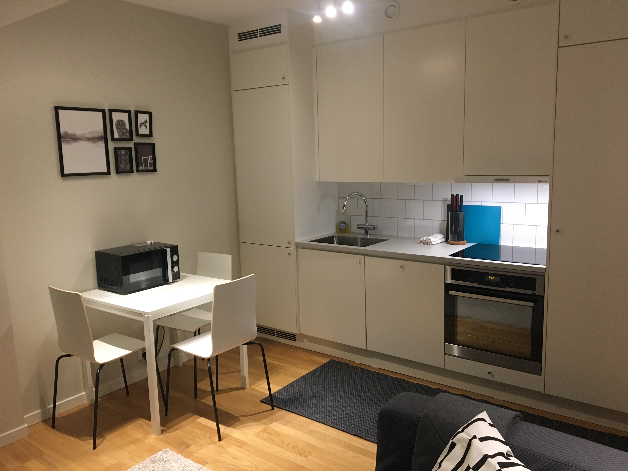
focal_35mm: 29
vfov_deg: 48.2
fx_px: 526
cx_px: 314
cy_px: 236
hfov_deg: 61.7
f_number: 2.2
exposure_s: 1/33
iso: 200
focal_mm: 4.15
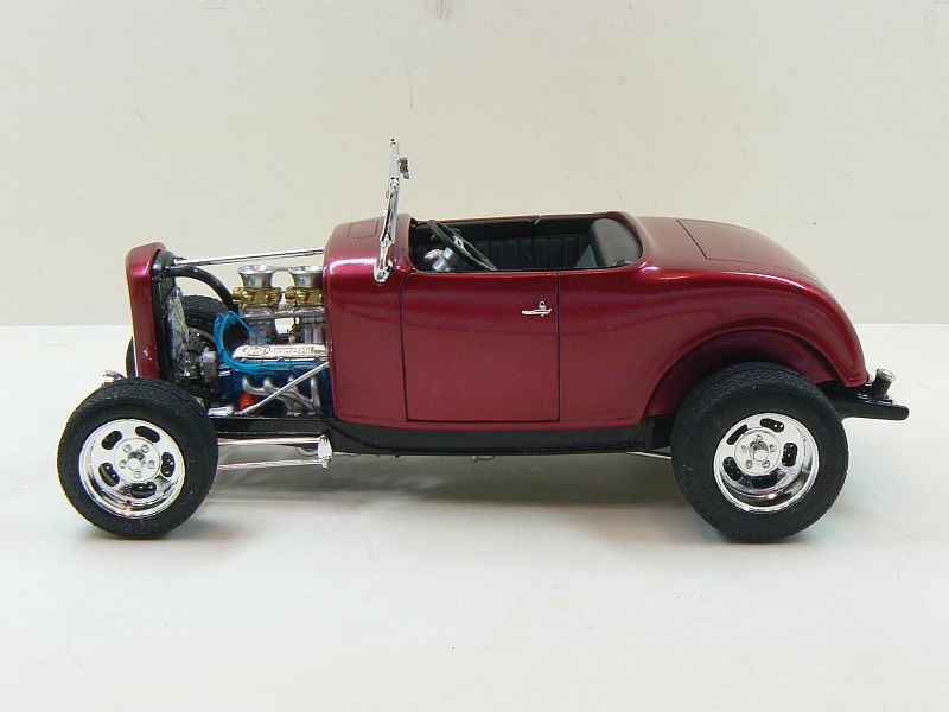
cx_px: 474
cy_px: 356
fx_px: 1590
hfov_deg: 33.2
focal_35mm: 58
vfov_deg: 25.2
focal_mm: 9.6
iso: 100
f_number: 8
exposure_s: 1/10
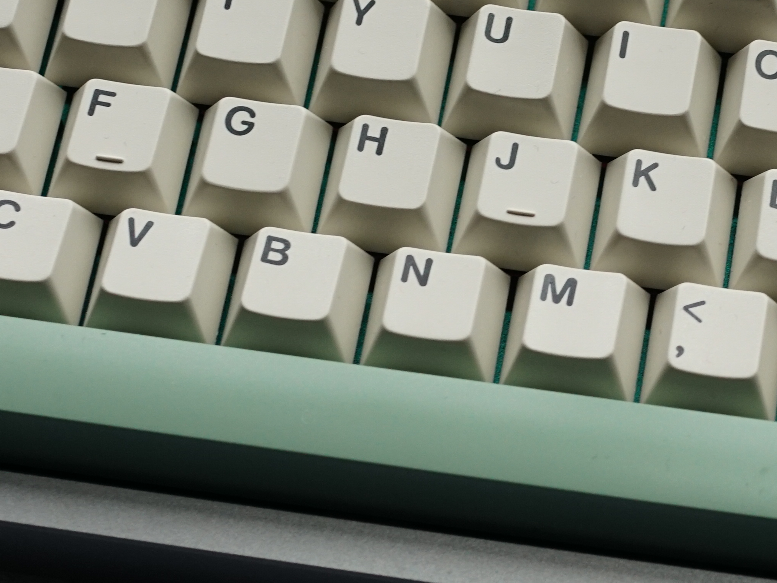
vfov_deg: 11.2
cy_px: 313
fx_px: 2963
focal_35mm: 132
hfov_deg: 14.8
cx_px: 656
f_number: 5.6
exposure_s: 1/160
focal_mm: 35
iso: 800
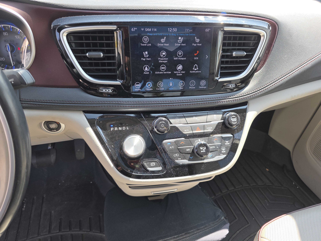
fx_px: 213
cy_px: 120
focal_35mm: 23
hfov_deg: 73.9
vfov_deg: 58.9
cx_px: 160
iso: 50
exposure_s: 1/359
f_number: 1.7
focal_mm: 6.3
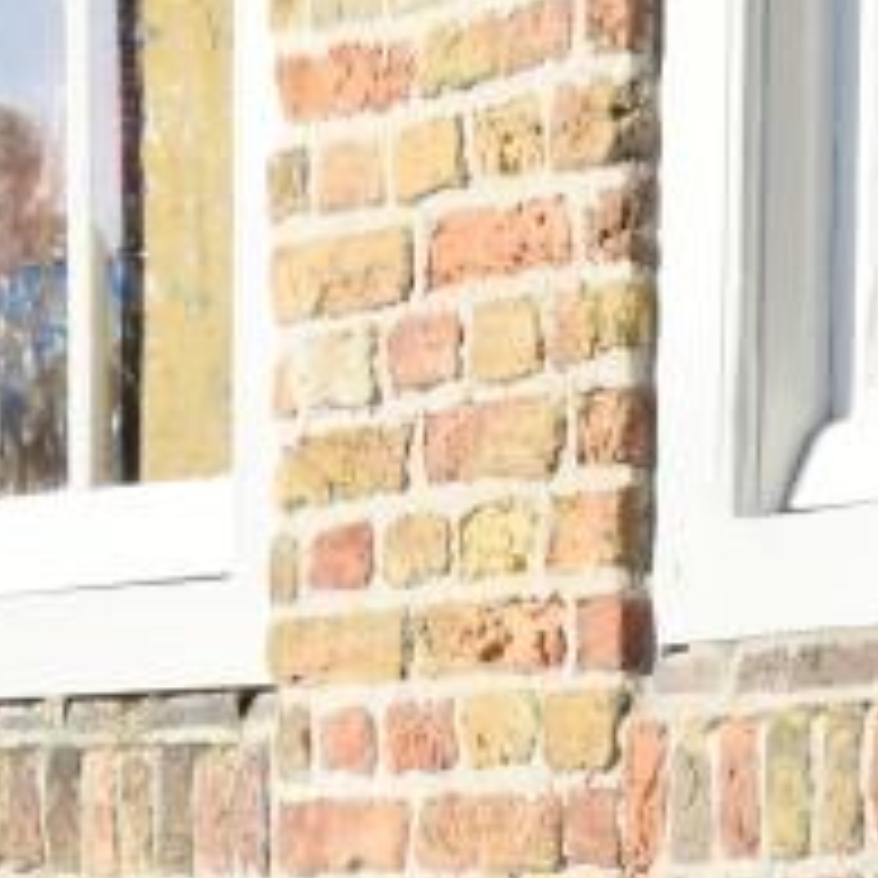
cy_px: 1706
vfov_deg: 6.7
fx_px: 7318
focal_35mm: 255
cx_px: 1074
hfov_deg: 6.8
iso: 500
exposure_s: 1/500
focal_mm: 38
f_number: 11
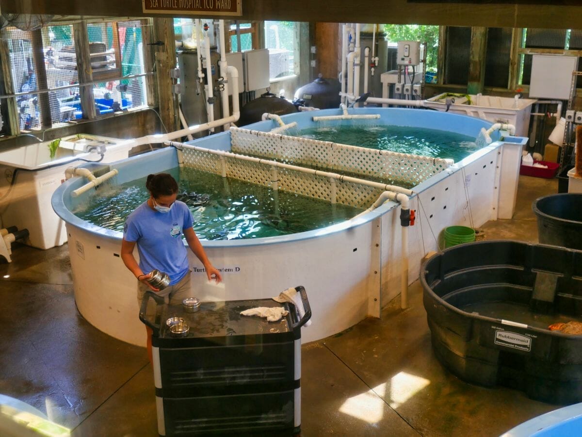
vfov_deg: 34.4
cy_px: 218
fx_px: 706
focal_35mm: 42
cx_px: 291
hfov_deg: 44.8
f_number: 4.6
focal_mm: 21
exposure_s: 1/60
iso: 500
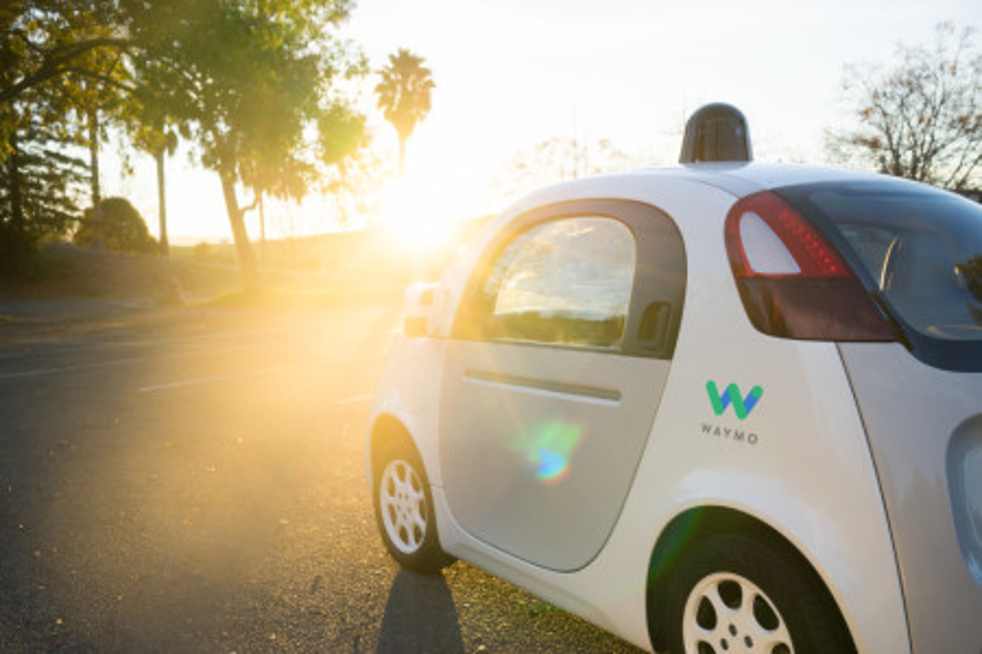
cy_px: 327
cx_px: 491
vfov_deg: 35.9
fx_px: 1009
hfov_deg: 51.9
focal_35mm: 37
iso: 100
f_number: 4
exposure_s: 1/250
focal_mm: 37
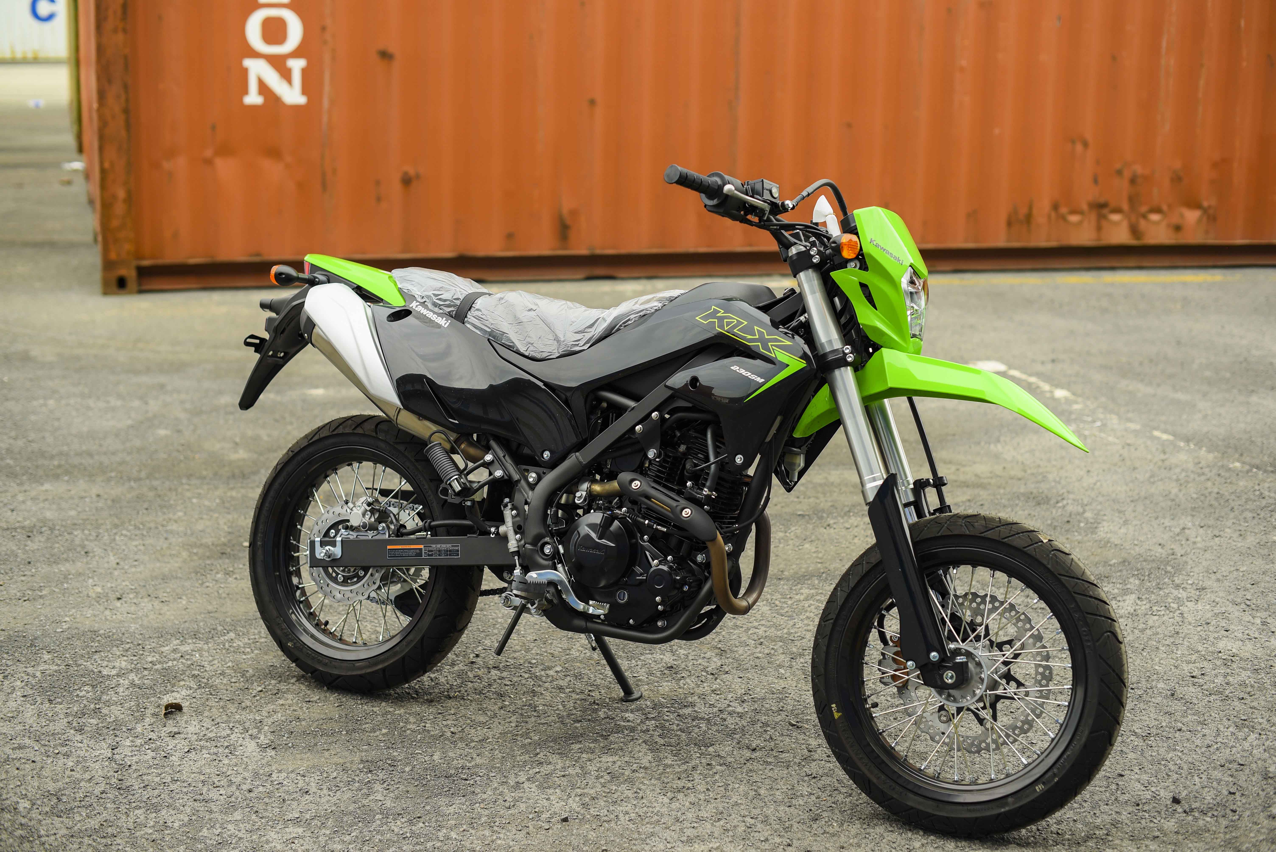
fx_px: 1773
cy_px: 426
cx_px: 638
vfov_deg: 27.0
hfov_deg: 39.6
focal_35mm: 50
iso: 125
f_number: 2.8
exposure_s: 1/500
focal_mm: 50
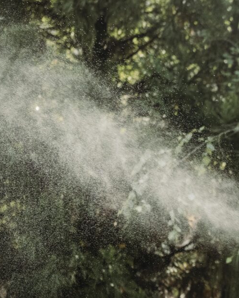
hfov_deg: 11.6
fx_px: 1131
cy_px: 208
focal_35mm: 128
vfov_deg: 15.0
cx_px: 342
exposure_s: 1/2500
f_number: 4
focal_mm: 55
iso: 1000
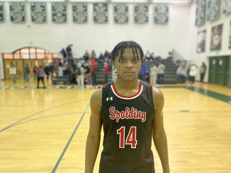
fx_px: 174
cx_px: 116
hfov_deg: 67.3
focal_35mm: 26
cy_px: 86
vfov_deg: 53.1
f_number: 1.8
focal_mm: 4.25
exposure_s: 1/60
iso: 320
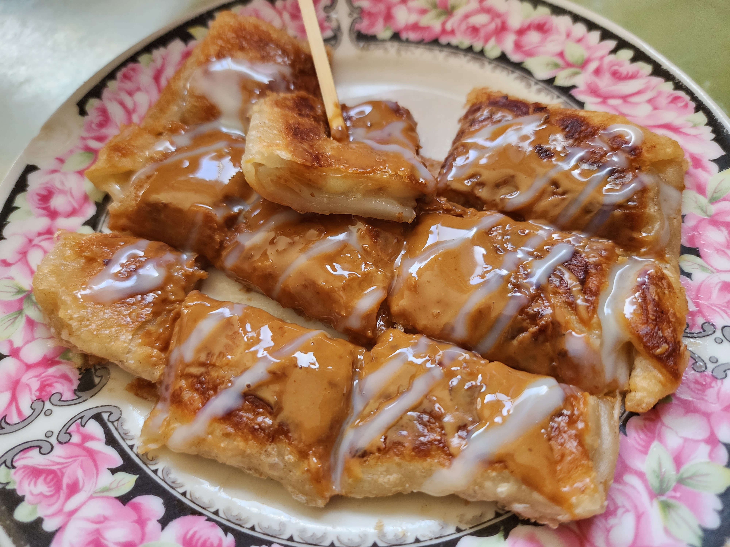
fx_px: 485
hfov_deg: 73.9
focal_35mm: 23
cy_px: 274
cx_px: 365
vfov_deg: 58.9
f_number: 1.8
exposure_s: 1/180
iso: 200
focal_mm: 6.4
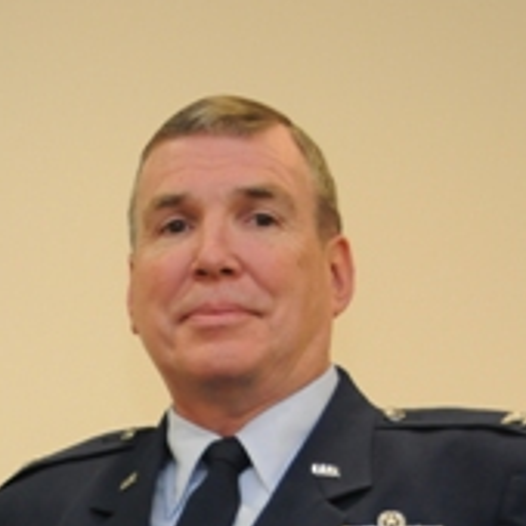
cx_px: -65
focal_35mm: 220
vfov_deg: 7.9
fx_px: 3782
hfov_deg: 7.9
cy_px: 630
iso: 800
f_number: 4.5
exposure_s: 1/60
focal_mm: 46
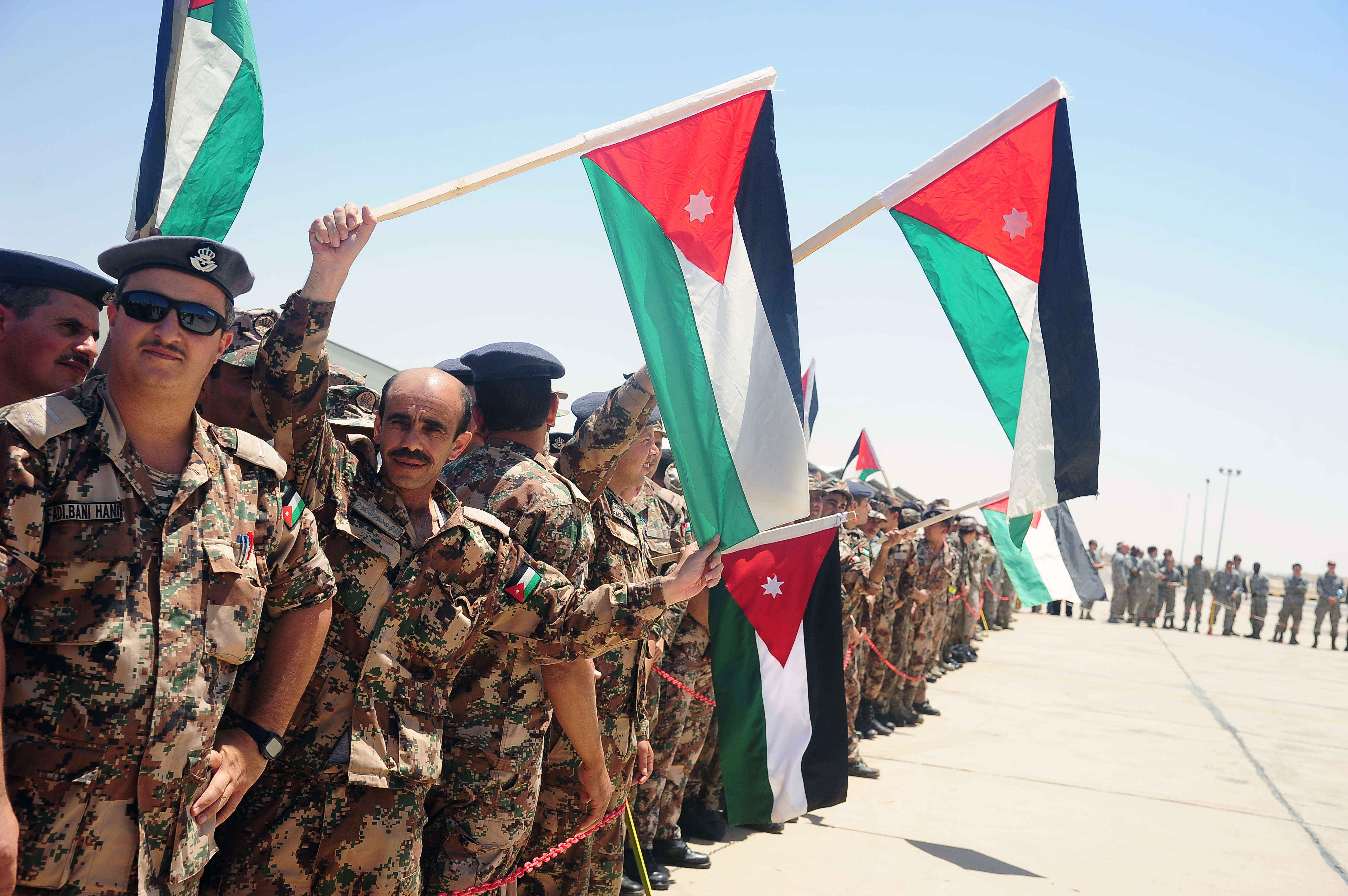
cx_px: 674
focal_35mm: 44
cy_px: 448
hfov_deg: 44.5
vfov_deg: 30.5
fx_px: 1646
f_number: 5.6
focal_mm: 44
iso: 320
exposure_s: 1/250
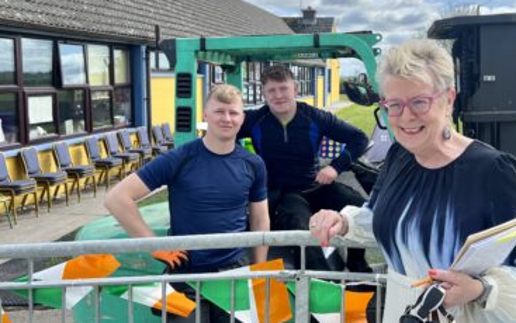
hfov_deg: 48.4
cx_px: 347
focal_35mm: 40
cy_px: 128
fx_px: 563
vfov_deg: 32.0
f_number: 1.5
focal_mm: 5.7
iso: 50
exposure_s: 1/3968
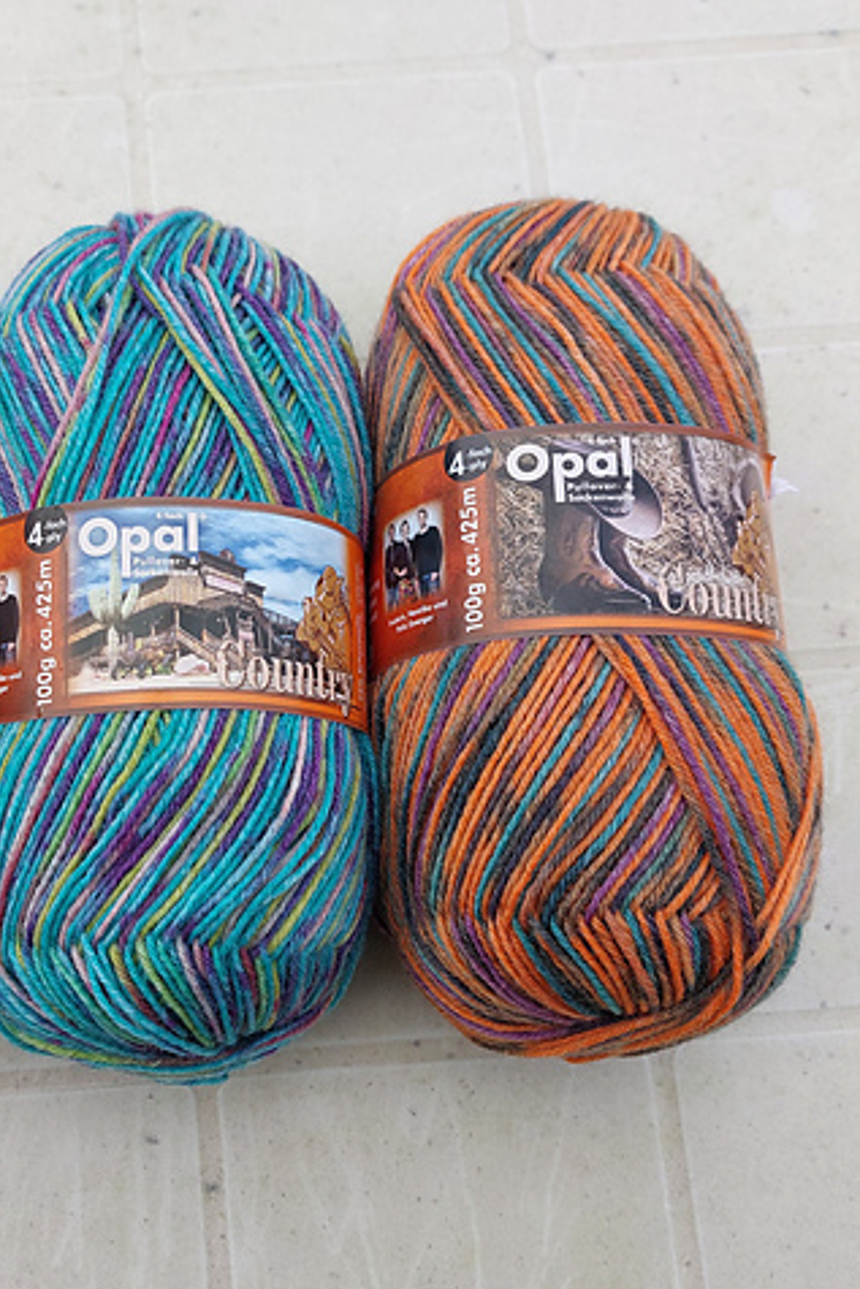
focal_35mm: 35
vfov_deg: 54.4
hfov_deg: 36.9
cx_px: 203
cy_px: 649
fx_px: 1253
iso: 32
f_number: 1.8
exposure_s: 1/100
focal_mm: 5.23
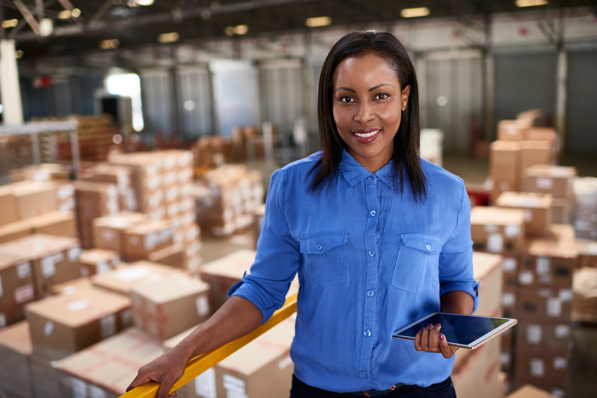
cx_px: 298
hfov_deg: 54.4
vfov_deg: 37.9
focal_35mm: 35
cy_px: 199
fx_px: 580
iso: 500
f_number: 2.2
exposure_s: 1/400
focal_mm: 35
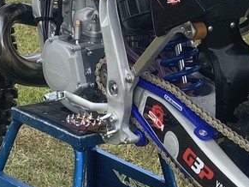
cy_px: 97
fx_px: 1028
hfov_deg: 13.8
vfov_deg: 10.4
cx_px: 186
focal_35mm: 143
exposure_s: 1/856
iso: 25
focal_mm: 4.25
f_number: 1.8
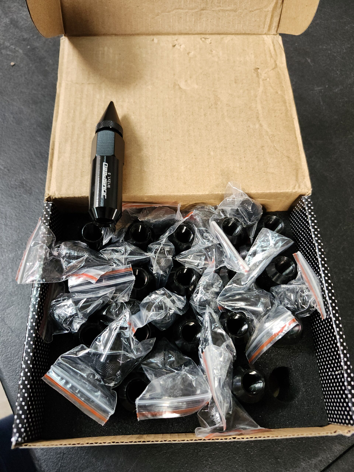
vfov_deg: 73.9
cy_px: 236
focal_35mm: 23
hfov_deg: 58.9
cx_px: 177
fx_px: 314
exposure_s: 1/120
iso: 400
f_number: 1.8
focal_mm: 5.54
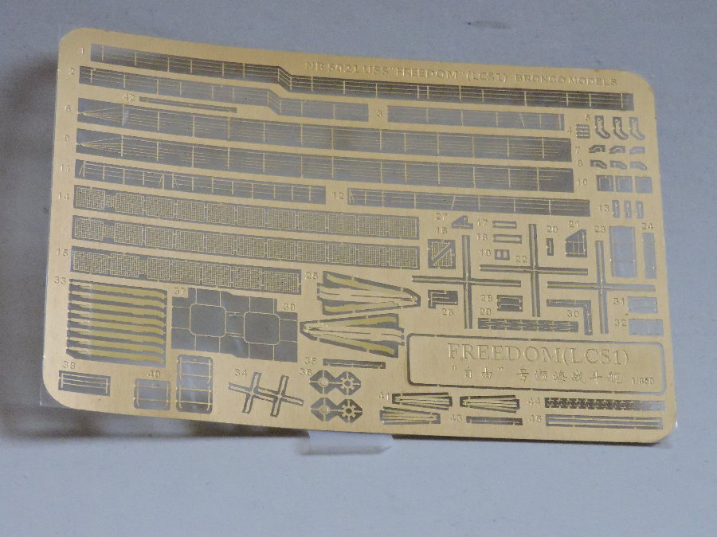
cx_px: 358
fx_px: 2795
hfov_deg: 14.6
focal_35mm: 135
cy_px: 268
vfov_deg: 11.0
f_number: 5
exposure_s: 1/400
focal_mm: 24.2
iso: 1600
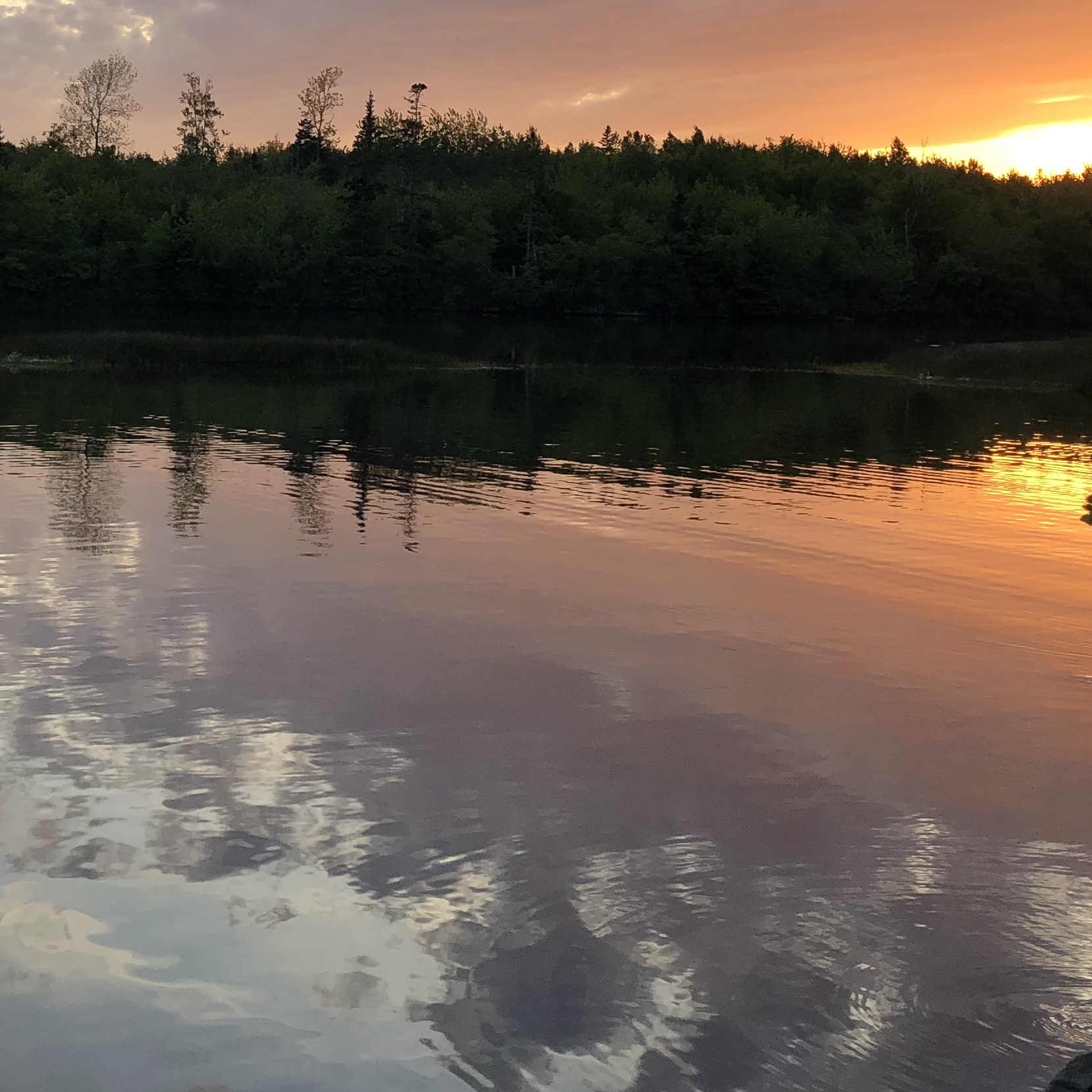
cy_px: 150
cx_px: 279
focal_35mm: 60
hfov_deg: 28.2
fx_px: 2141
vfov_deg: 27.8
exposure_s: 1/232
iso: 20
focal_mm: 3.99
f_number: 1.8
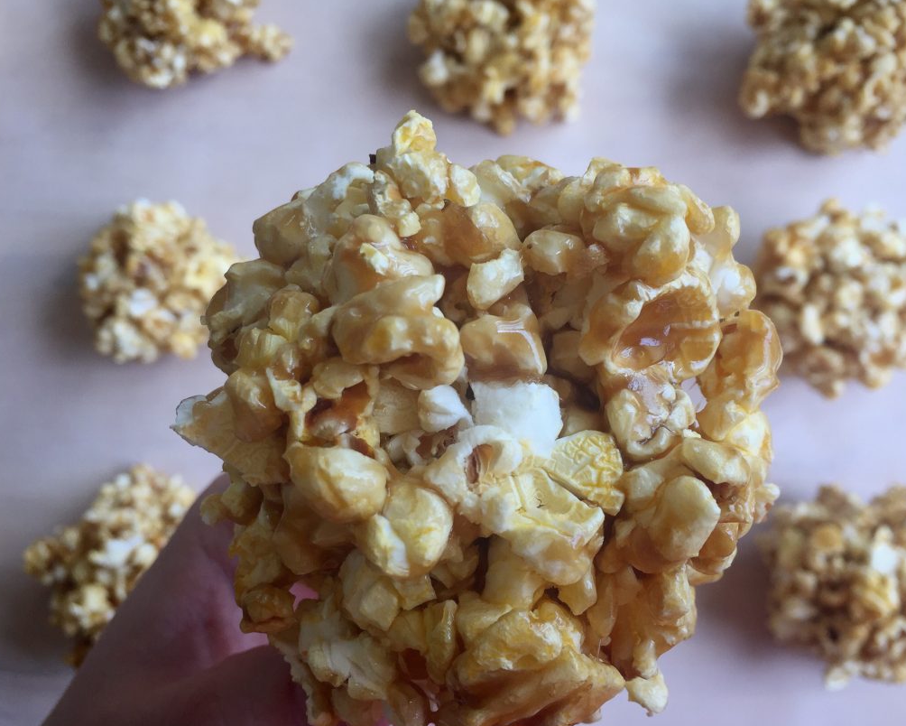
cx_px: 474
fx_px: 832
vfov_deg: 47.1
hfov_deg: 57.1
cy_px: 369
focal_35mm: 31
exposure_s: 1/120
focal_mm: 4.15
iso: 40
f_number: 2.2
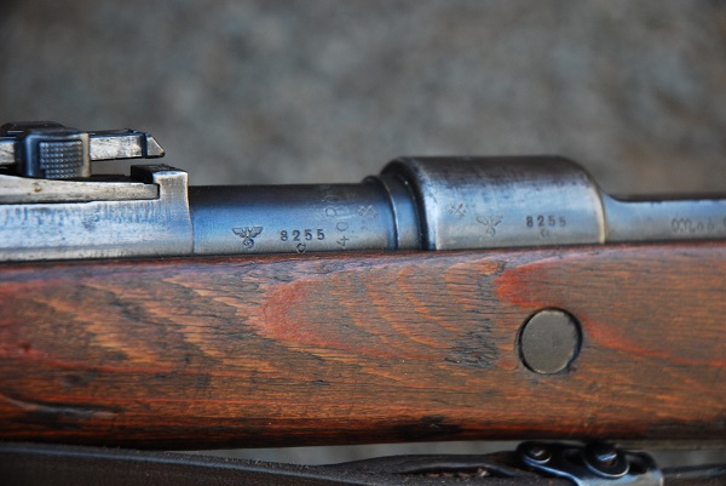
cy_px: 243
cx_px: 363
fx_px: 2119
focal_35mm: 105
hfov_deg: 19.4
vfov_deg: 13.1
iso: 500
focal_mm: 70
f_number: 4.5
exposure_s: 1/125
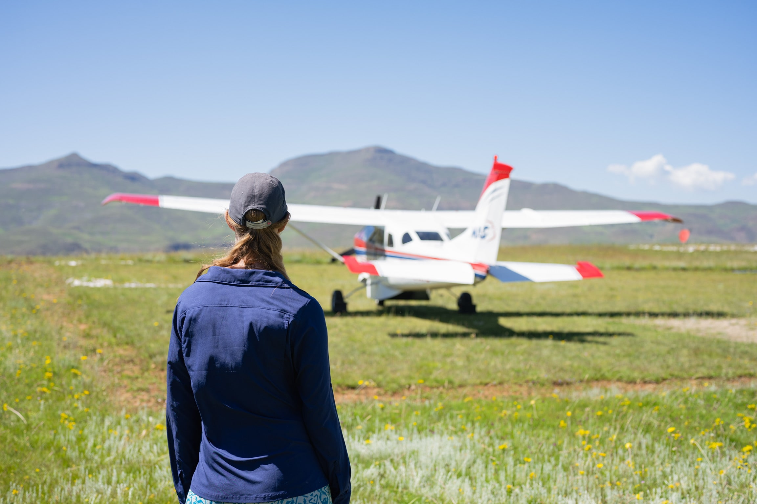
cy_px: 252
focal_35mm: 50
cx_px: 378
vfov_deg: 27.0
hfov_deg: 39.6
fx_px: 1051
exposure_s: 1/800
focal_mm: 50
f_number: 3.5
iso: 80
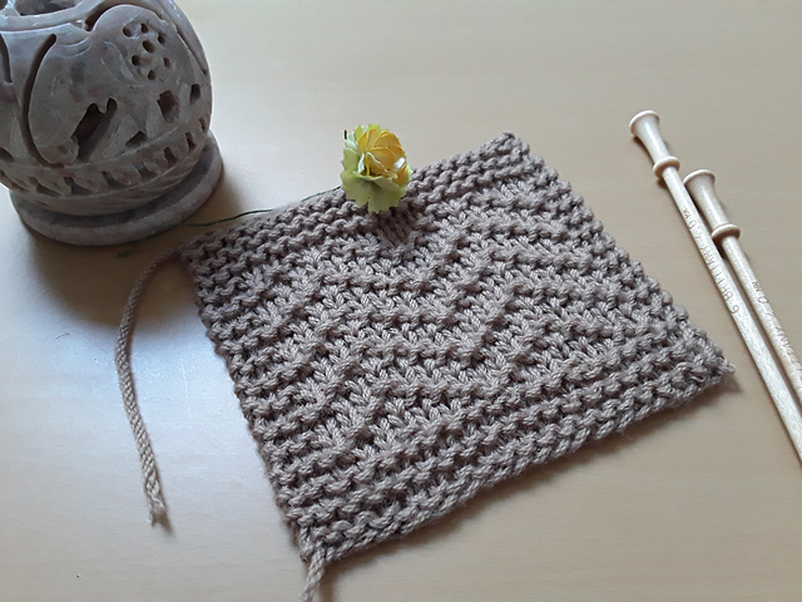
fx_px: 626
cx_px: 401
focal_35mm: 27
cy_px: 301
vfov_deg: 51.4
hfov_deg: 65.3
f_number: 1.9
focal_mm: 2.91
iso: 160
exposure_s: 1/25
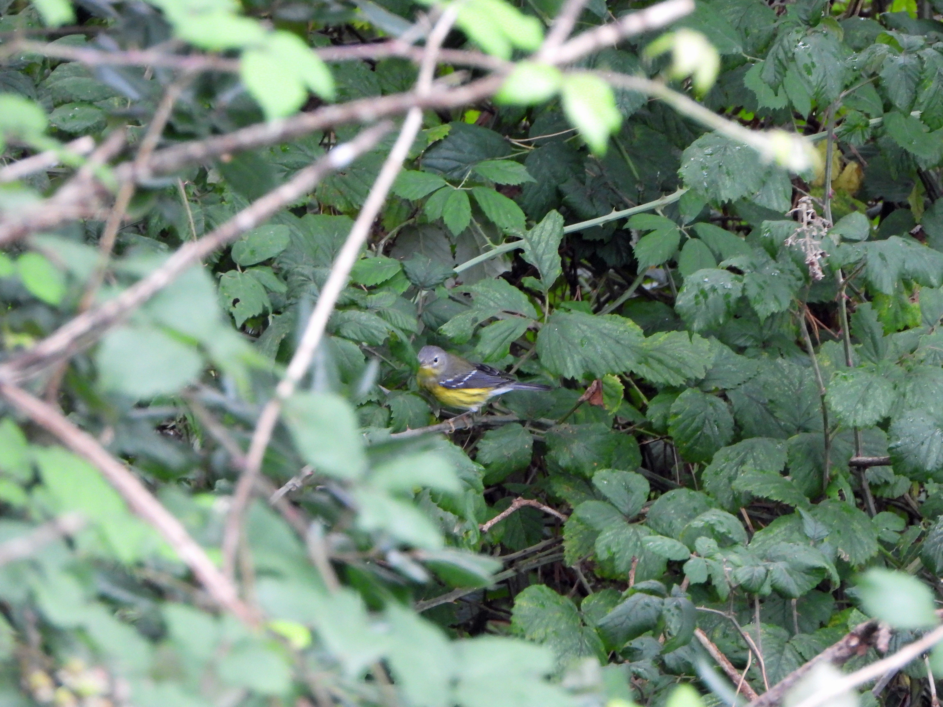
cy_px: 354
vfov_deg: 1.4
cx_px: 472
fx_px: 29966
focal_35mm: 1100
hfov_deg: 1.8
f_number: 5.6
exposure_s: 1/60
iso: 800
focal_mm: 198
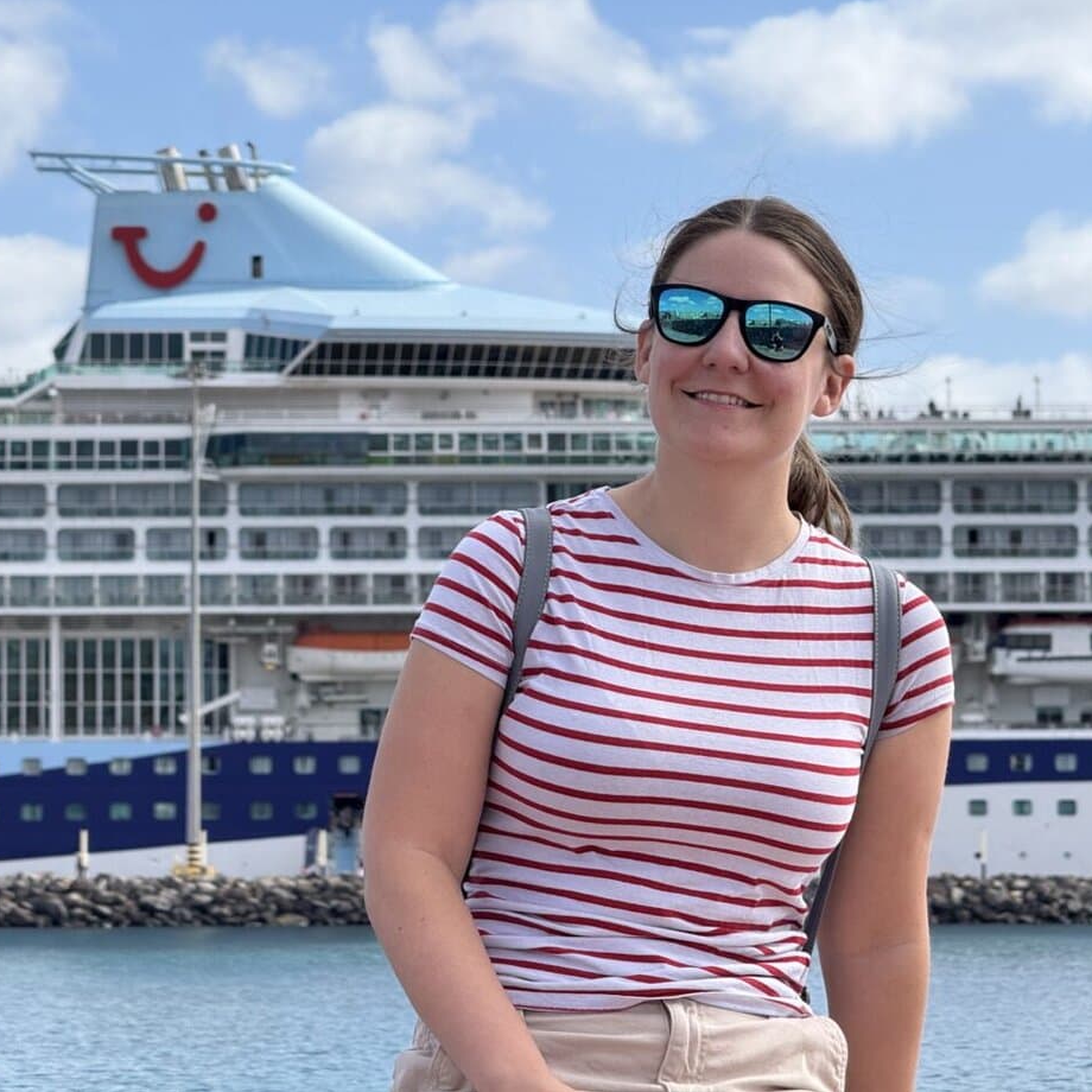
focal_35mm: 142
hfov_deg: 12.3
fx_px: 5068
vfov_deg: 12.3
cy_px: 545
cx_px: 394
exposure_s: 1/1481
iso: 50
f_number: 2.8
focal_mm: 15.66
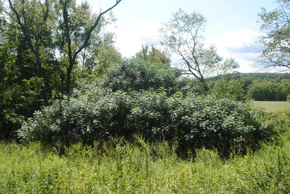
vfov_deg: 43.7
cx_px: 145
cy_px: 97
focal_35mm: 30
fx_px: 242
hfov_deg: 61.9
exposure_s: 1/160
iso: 100
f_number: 6.3
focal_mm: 20
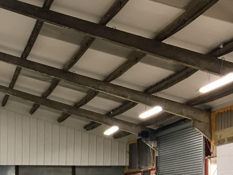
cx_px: -27
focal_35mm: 89
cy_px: 201
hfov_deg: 20.9
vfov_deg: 16.0
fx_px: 599
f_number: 2.2
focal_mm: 4.15
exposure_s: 1/33
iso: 100
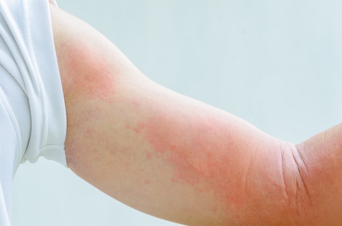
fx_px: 1209
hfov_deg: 16.1
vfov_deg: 10.7
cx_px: 171
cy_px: 113
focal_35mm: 128
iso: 100
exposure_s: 1/5
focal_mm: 85
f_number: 8
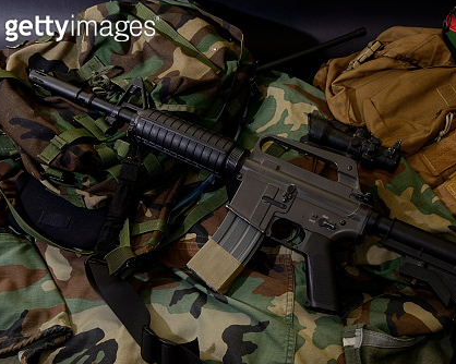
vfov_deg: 27.6
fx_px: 742
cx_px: 266
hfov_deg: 34.1
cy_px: 182
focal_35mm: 55
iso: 200
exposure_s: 1/125
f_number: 9.5
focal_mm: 32
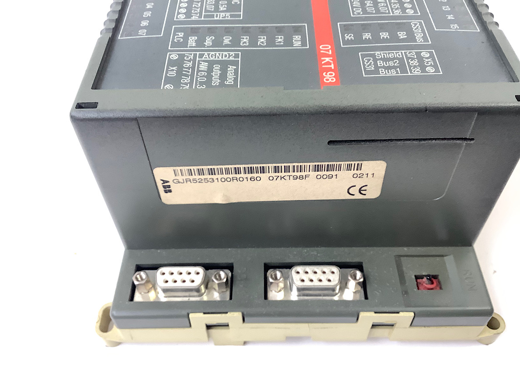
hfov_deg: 58.3
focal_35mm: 31
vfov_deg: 45.4
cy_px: 195
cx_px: 260
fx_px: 466
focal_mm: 3.3
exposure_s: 1/50
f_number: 2.4
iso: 200
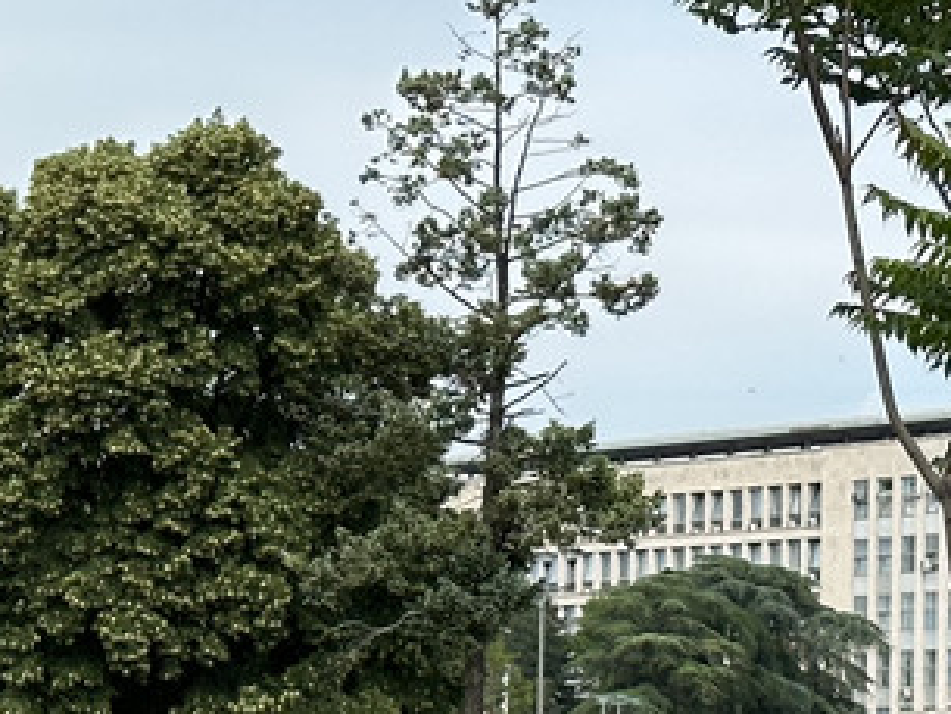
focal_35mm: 168
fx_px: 4617
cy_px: 745
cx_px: 207
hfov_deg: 11.7
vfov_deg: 8.8
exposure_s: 1/3058
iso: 64
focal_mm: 6.86
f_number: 1.78
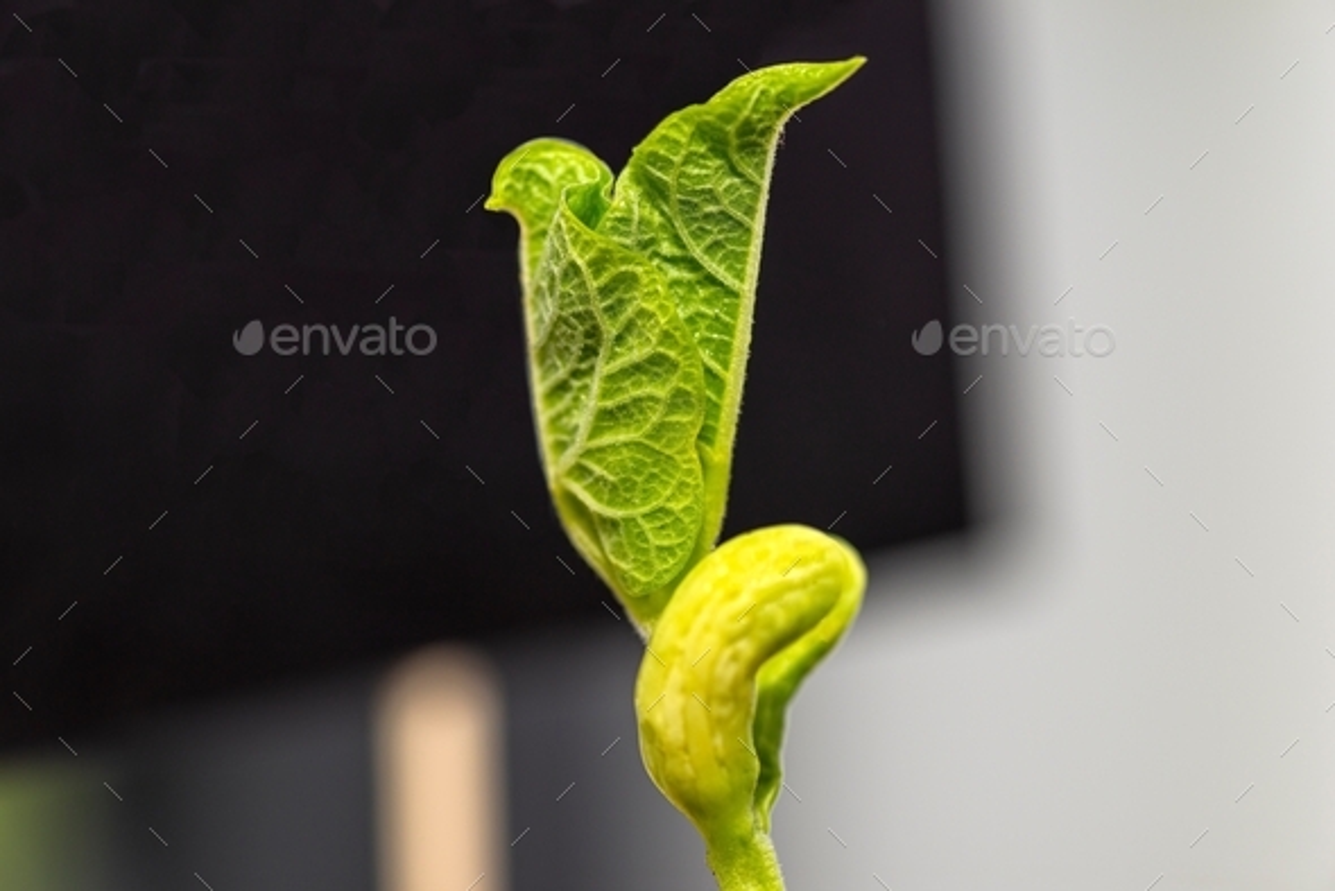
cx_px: 668
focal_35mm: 100
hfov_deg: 20.4
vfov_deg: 13.7
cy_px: 446
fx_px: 3710
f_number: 8
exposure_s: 1/60
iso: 200
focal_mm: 100
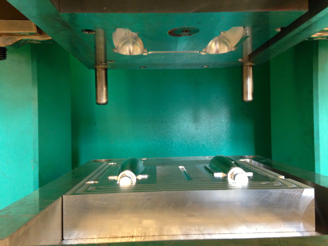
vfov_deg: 42.9
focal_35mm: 33
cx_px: 164
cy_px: 123
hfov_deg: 55.4
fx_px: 313
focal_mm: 4.12
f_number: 2.4
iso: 200
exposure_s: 1/20
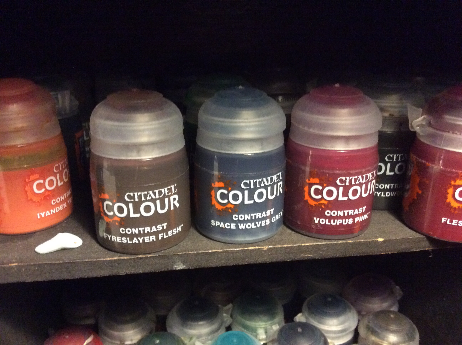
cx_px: 231
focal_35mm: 32
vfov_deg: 44.1
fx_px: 426
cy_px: 172
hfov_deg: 56.9
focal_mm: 3.3
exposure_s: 1/17
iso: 500
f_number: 2.4
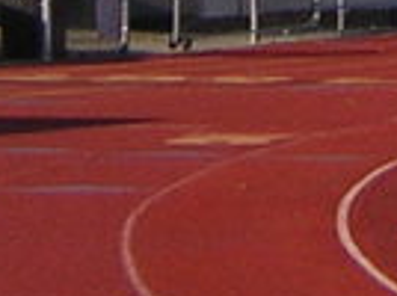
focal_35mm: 366
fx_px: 4190
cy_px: -468
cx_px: 673
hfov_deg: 5.4
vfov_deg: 4.0
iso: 50
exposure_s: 1/165
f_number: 6.2
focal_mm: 6.6
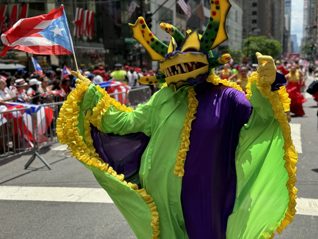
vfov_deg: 30.3
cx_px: 159
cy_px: 120
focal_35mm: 48
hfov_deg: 39.7
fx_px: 441
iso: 64
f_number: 1.78
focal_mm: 6.76
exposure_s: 1/3096
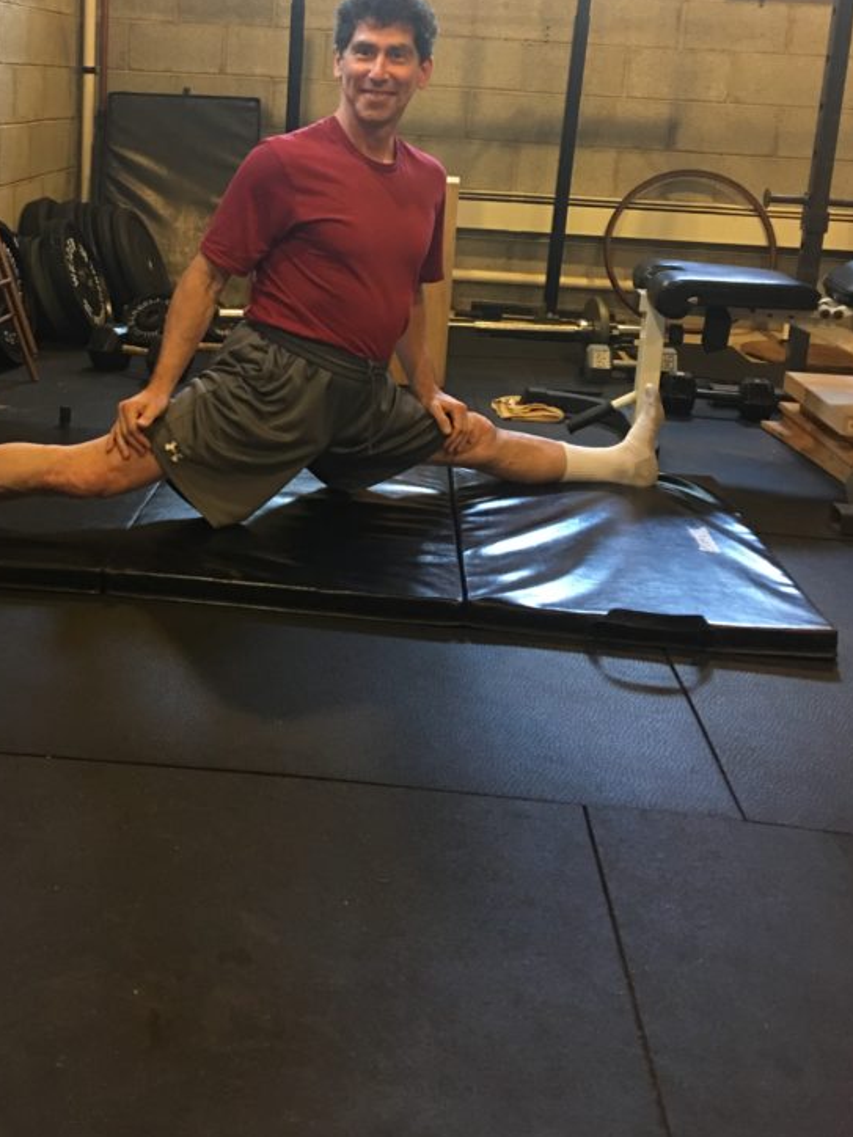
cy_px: 342
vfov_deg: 44.8
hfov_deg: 34.8
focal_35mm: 41
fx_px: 1347
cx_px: 283
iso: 100
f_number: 2.2
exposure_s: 1/10
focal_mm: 4.15
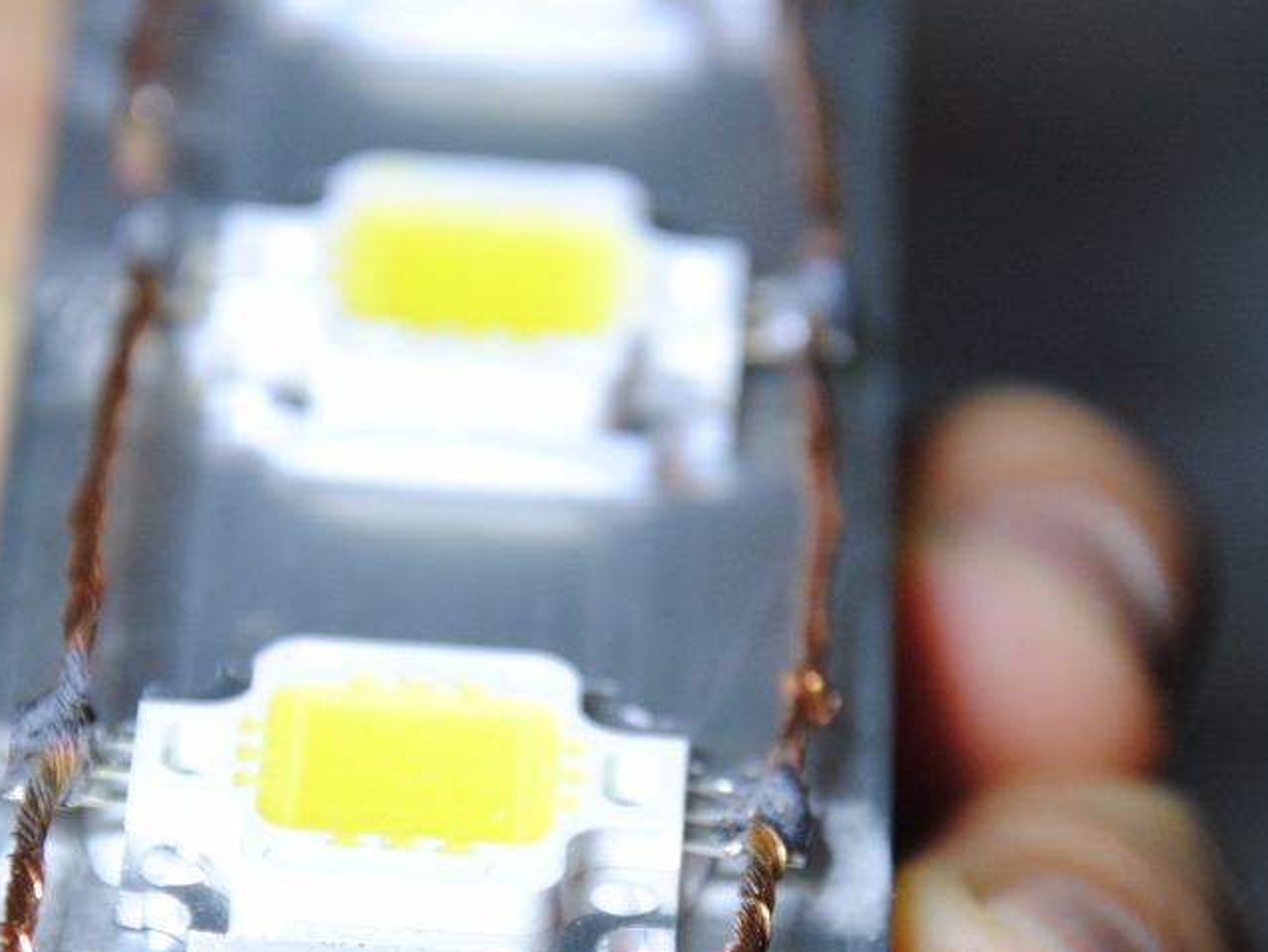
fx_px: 14043
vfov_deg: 3.9
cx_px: 546
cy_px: 749
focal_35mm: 383
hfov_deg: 5.2
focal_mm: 105
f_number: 5.6
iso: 320
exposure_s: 1/125
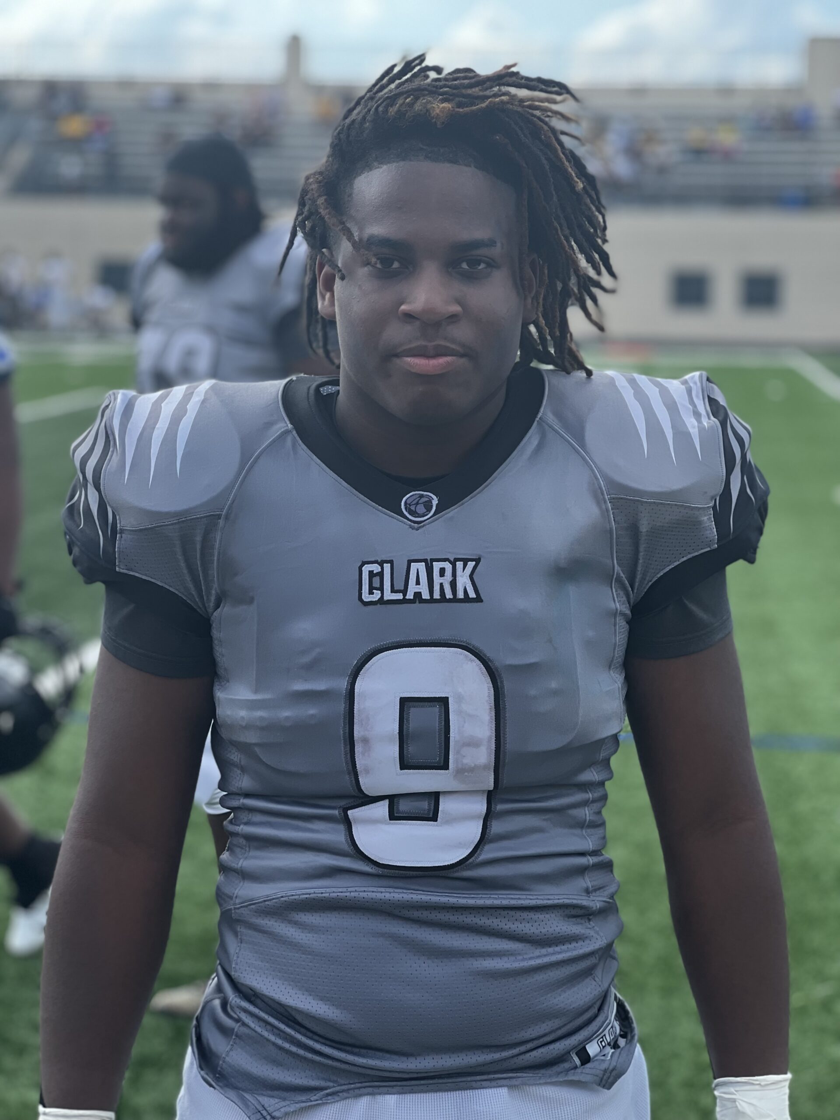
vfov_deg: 25.3
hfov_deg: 19.1
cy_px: 560
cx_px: 420
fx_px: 2491
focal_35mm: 77
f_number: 2.8
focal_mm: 9
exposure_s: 1/184
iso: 32
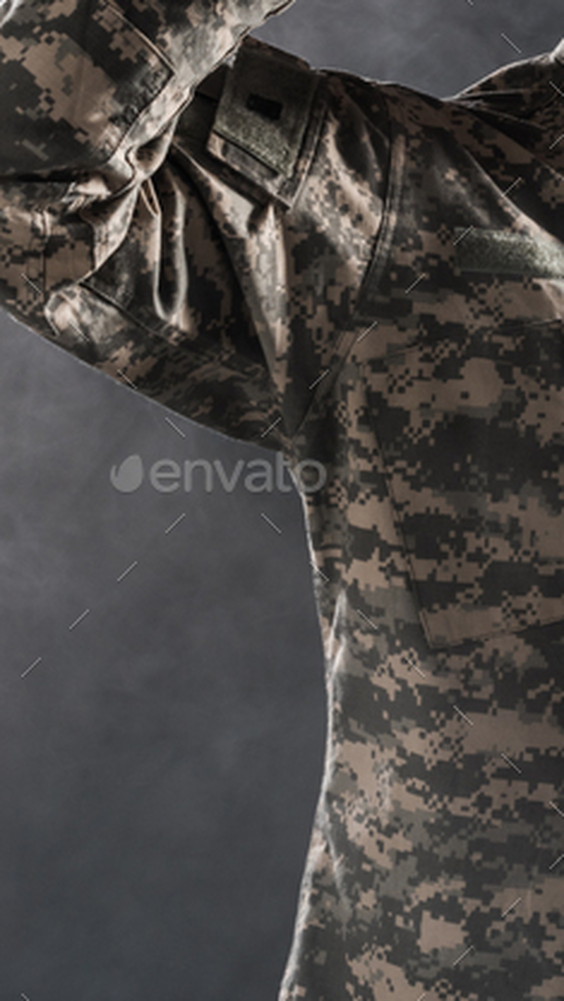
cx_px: 571
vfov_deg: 19.3
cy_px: 456
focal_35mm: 111
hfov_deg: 10.8
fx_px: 2947
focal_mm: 50
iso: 100
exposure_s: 1/160
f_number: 5.6
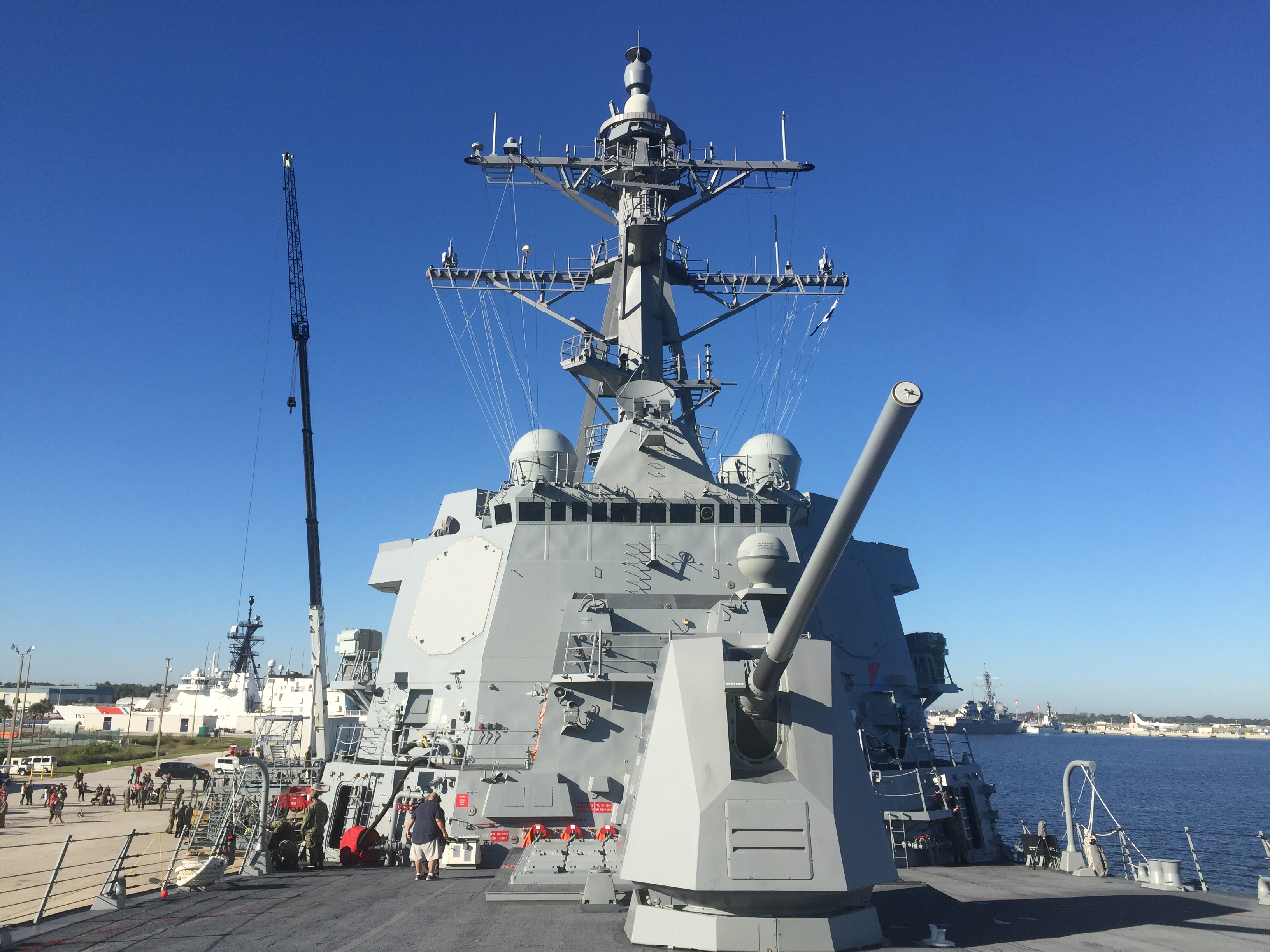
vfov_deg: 48.2
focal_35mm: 29
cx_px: 635
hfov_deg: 61.7
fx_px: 1064
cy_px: 476
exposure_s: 1/2326
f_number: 2.2
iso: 32
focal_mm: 4.15
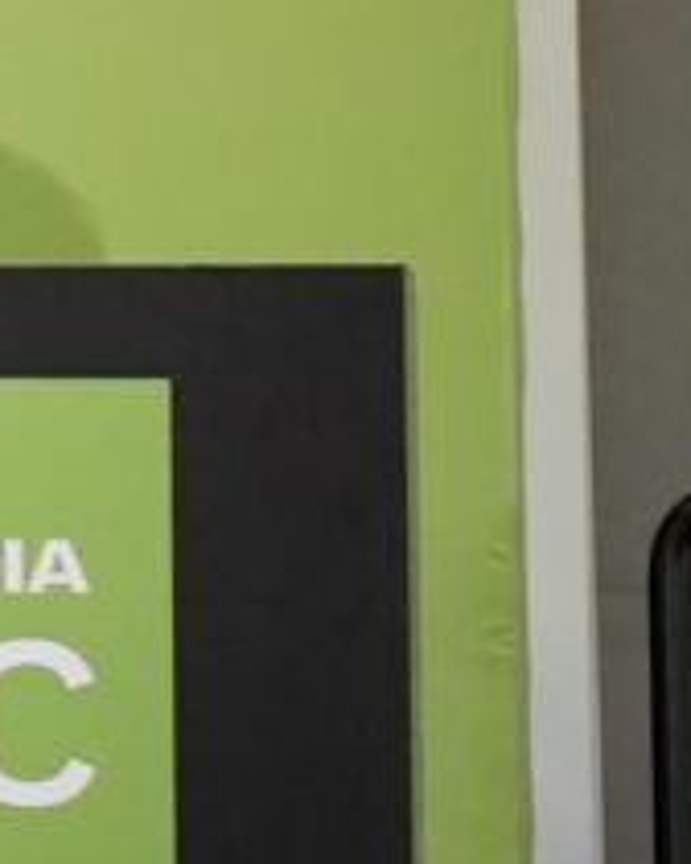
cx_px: -2480
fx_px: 9126
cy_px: -103
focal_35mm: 357
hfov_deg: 4.0
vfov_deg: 5.4
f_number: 4
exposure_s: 1/160
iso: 3200
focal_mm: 39
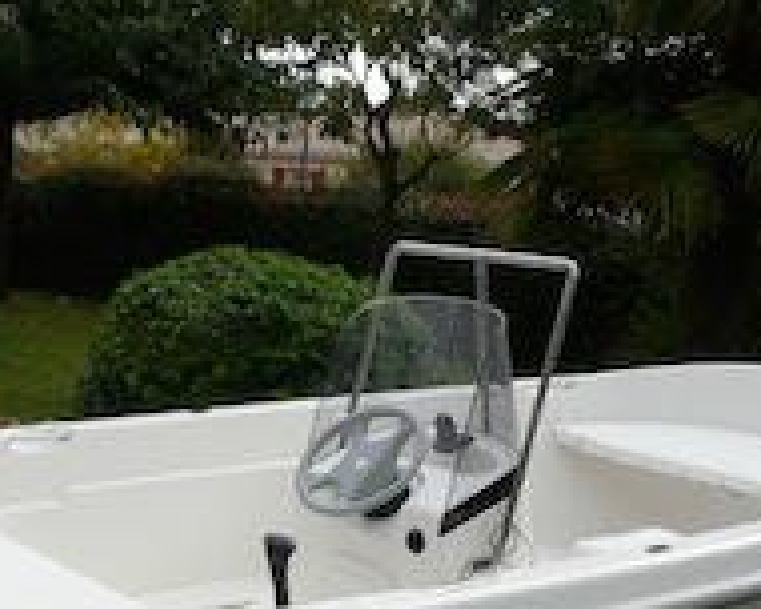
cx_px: 230
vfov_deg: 23.9
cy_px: 607
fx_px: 1374
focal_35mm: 61
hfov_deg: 30.6
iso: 100
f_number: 5.6
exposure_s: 1/250
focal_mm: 4.6
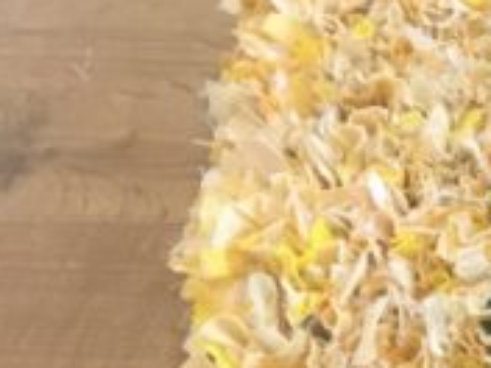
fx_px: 2099
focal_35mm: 148
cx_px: 1241
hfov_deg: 10.9
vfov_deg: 9.8
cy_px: 531
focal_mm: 4.15
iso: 100
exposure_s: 1/33
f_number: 2.2
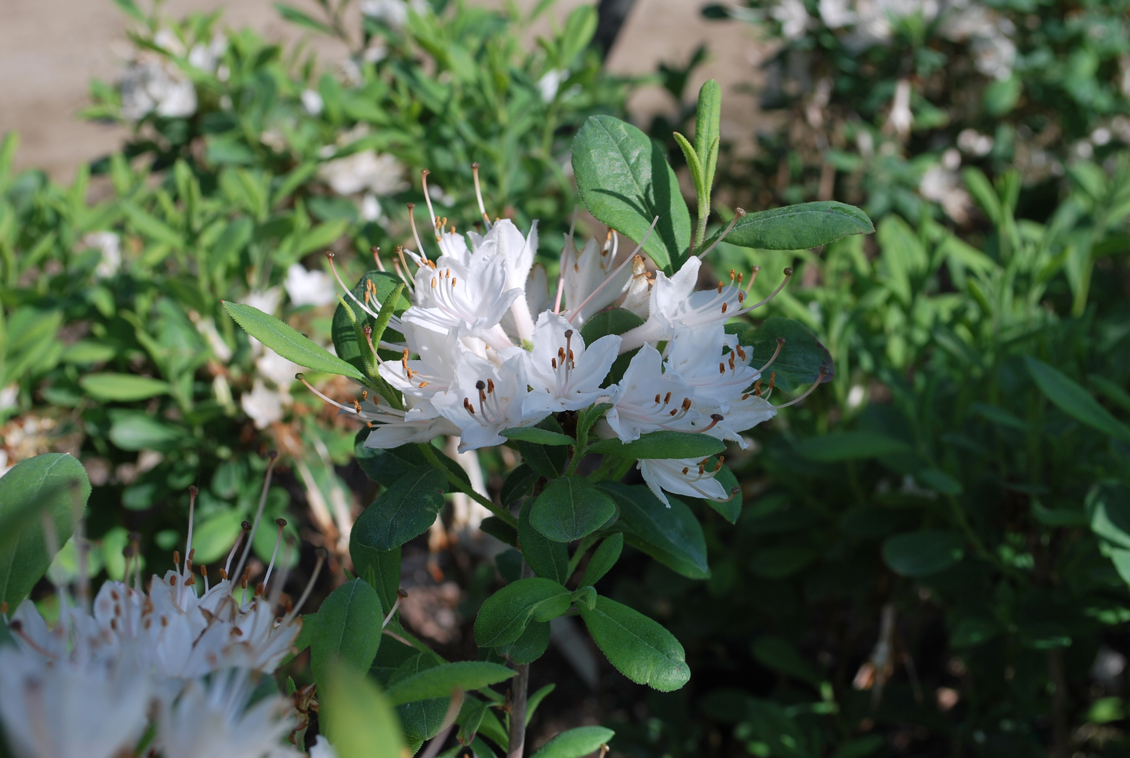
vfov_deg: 22.7
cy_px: 379
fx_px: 1887
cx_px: 565
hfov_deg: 33.3
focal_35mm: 60
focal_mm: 40
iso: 100
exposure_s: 1/320
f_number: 9
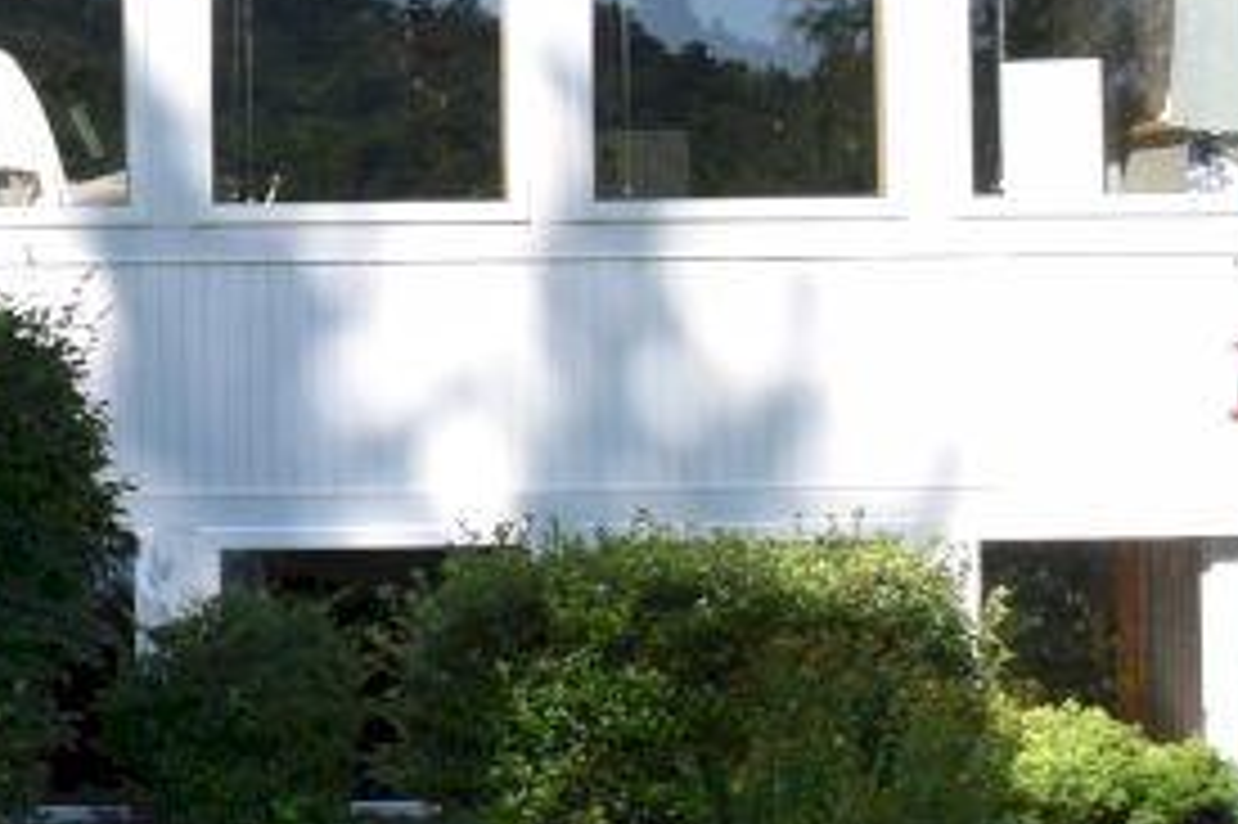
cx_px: -1080
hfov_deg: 10.6
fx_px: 6186
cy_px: 306
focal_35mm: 180
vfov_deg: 7.6
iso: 200
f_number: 8
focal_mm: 22
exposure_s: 1/250
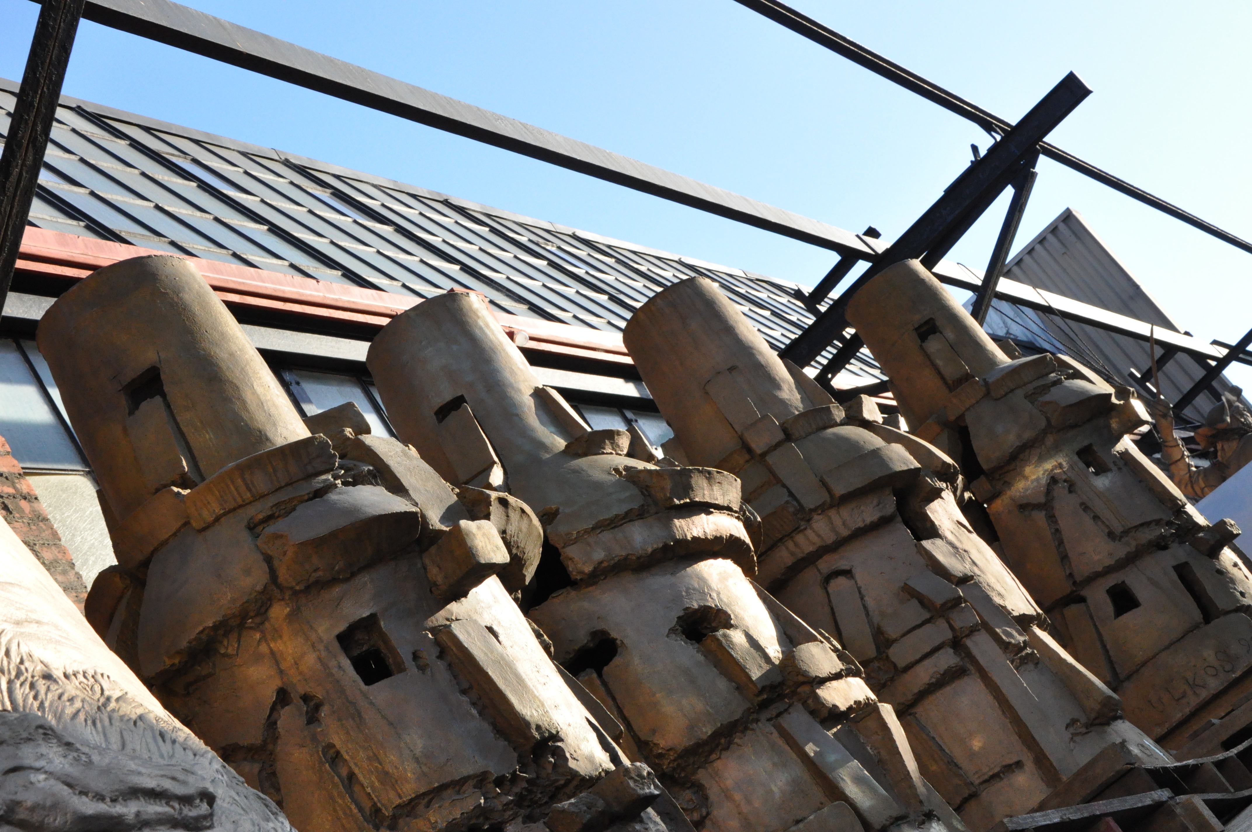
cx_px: 626
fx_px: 1980
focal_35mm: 57
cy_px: 416
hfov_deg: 35.1
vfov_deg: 23.7
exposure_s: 1/640
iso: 2000
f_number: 13
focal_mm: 38
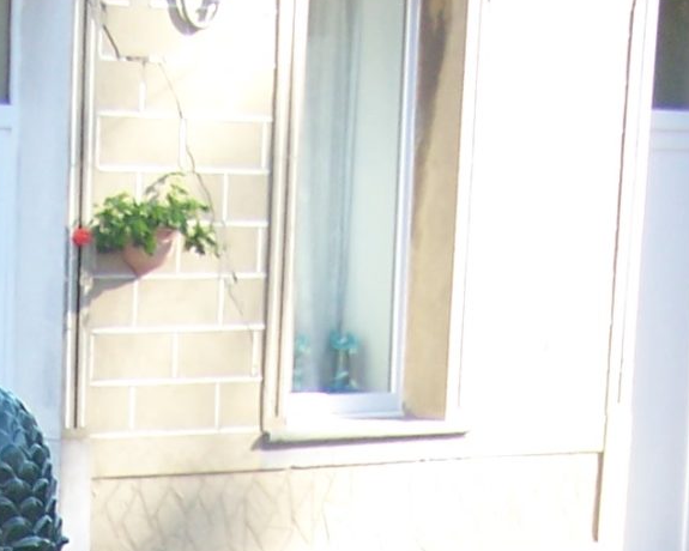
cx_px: 102
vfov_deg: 8.0
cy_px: 1460
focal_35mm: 174
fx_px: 3548
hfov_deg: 11.0
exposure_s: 1/125
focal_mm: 6.7
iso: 80
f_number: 2.8
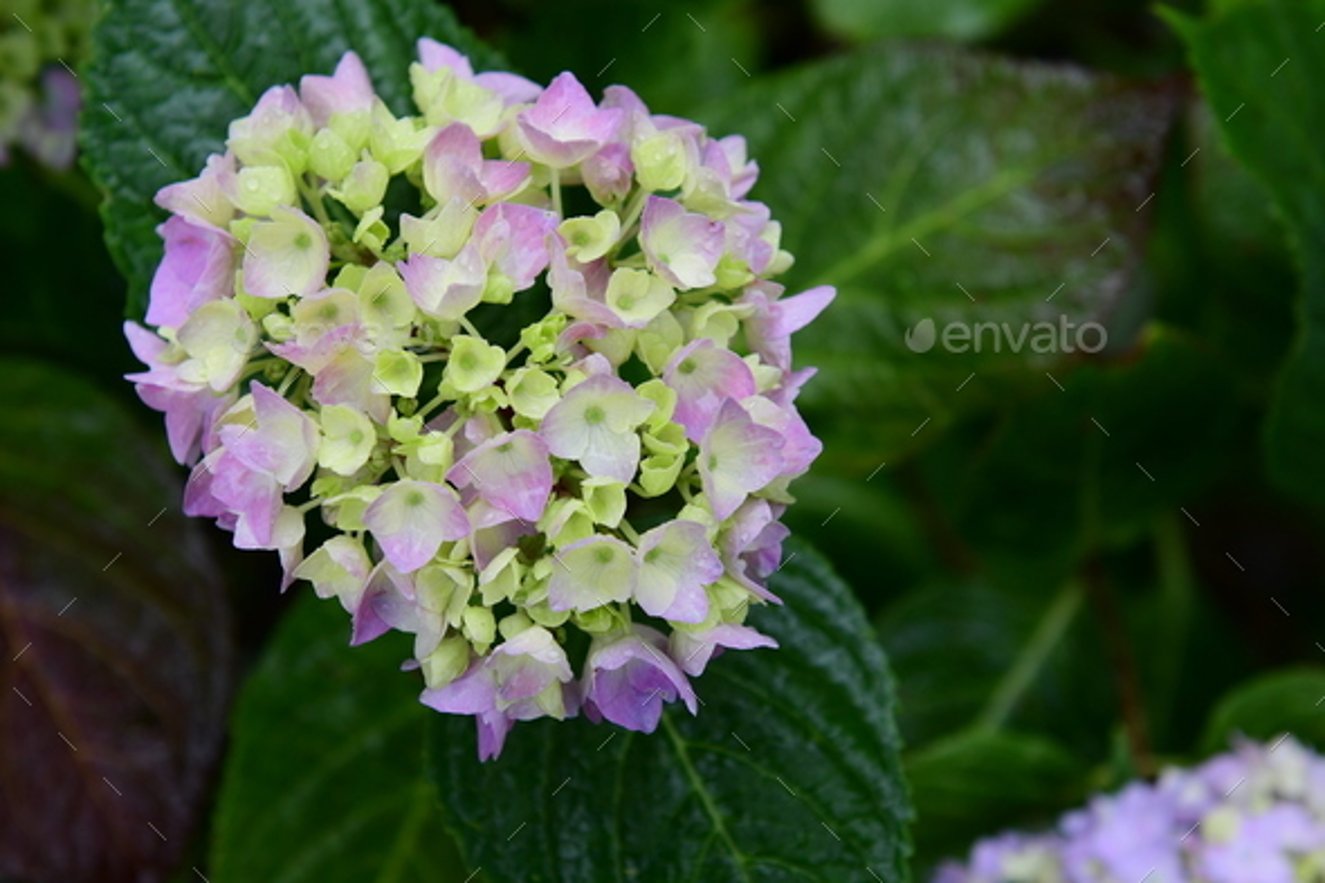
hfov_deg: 23.4
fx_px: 3201
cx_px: 662
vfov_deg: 15.7
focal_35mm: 87
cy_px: 442
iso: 250
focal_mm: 58
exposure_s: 1/320
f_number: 4
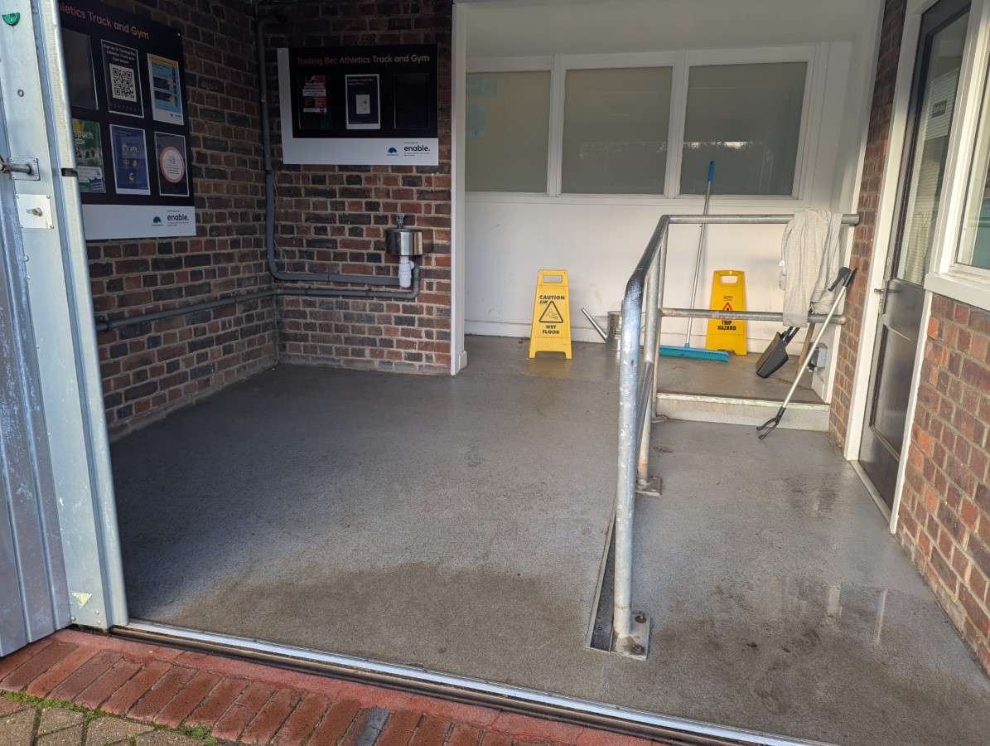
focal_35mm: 24
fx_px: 687
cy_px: 373
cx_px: 495
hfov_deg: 71.5
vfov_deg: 56.9
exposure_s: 1/111
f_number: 1.85
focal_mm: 6.81
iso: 39
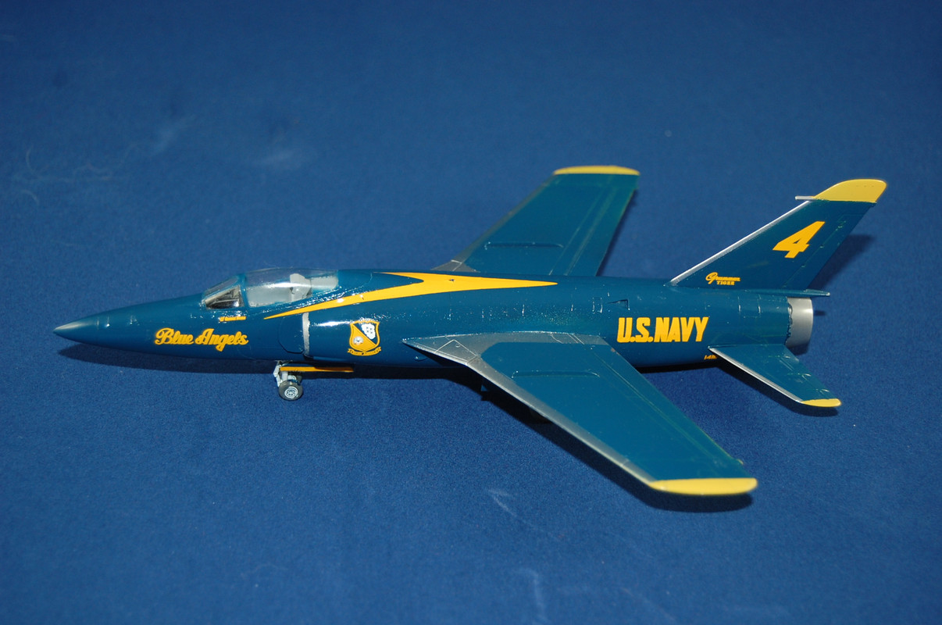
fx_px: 1567
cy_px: 312
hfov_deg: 33.4
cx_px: 471
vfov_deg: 22.5
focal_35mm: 60
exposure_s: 1/60
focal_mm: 40
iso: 400
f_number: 5
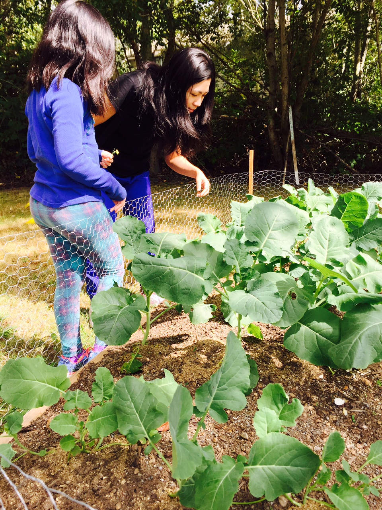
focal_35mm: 29
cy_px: 255
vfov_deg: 61.7
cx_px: 191
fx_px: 427
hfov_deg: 48.2
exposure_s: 1/581
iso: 32
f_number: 2.2
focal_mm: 4.15
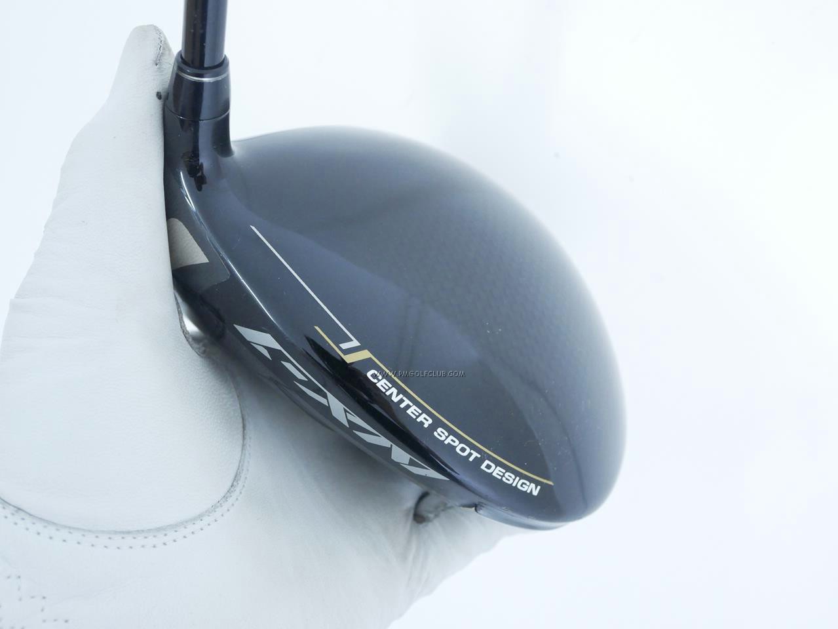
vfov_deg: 29.1
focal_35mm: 50
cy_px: 314
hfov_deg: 38.2
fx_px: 1211
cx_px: 419
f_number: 4.5
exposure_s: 1/50
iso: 1600
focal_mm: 25
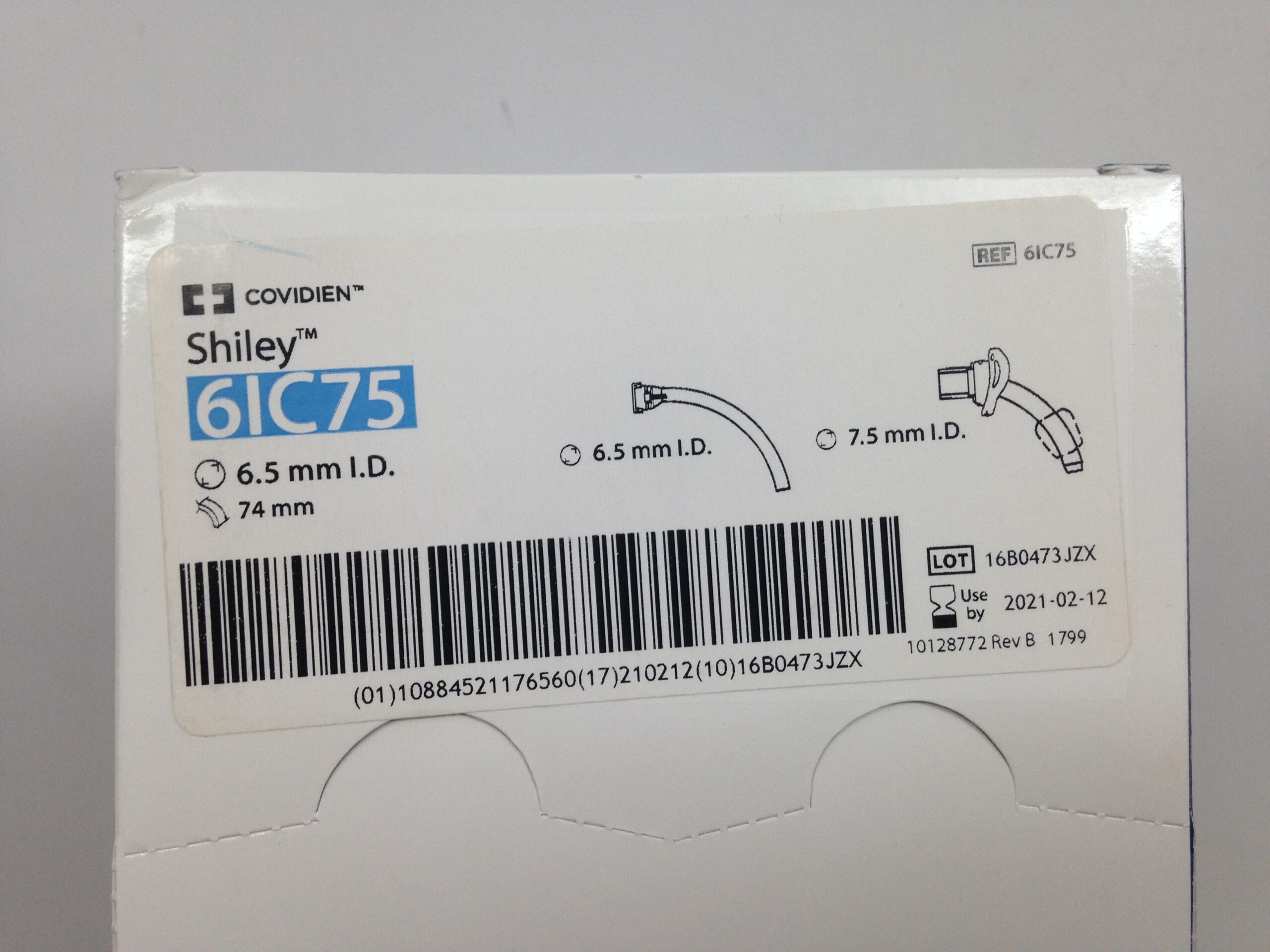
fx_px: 1211
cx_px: 635
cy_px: 476
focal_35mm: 33
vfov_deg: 42.9
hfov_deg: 55.4
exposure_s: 1/120
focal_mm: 4.12
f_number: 2.4
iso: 80
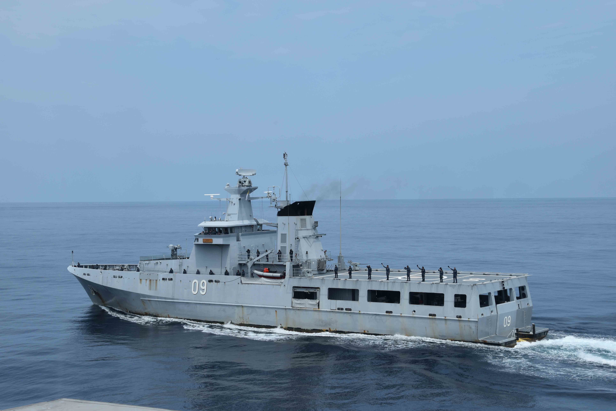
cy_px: 206
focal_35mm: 60
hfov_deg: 33.4
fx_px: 1027
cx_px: 308
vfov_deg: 22.6
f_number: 10
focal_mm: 40
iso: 100
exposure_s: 1/400
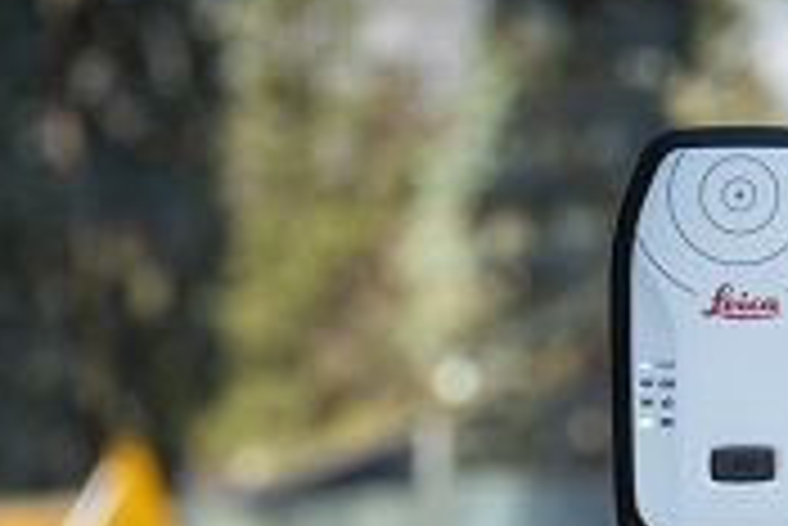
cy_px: 688
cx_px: 822
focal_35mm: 305
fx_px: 6677
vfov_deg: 4.5
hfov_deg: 6.7
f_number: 4
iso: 125
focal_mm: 57
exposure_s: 1/160
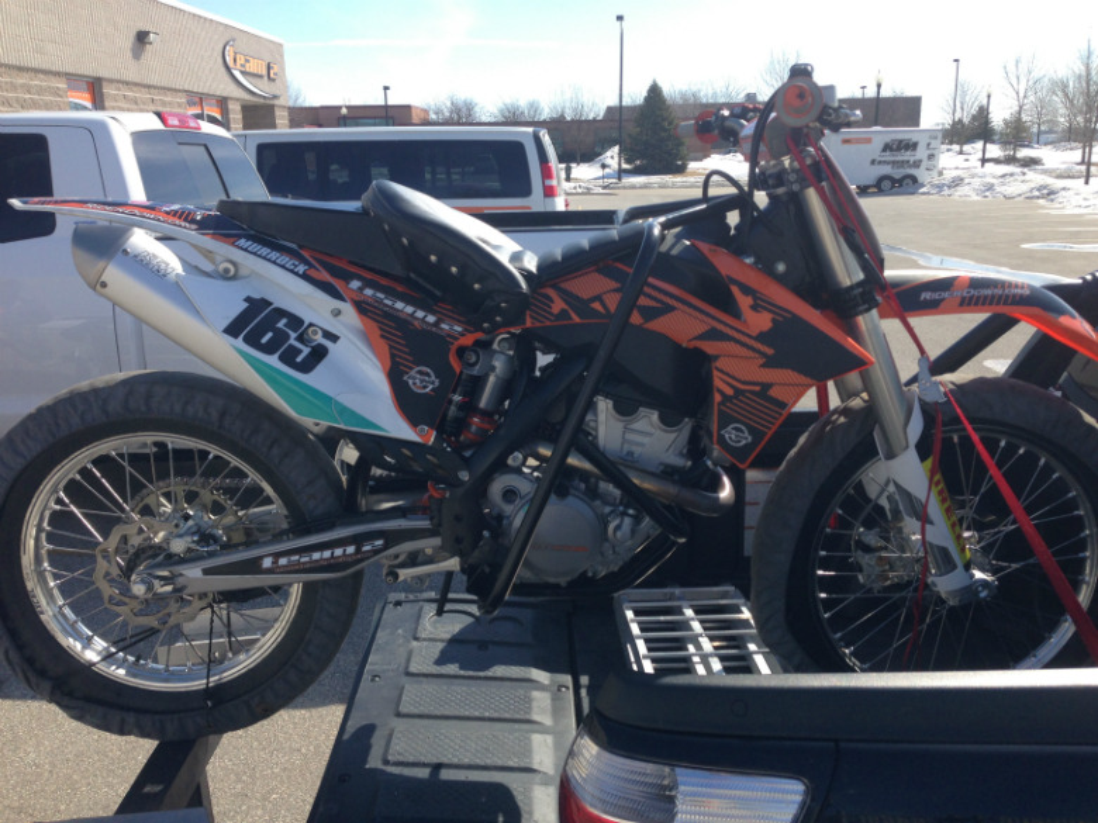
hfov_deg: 55.4
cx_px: 549
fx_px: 1047
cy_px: 412
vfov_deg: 42.9
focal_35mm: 33
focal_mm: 4.13
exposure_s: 1/1232
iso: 50
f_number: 2.4
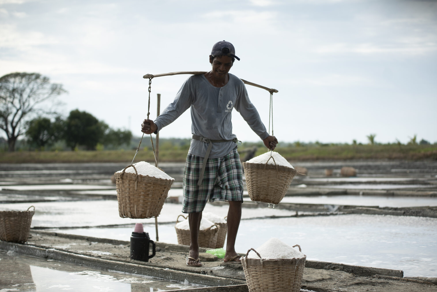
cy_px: 146
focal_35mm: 70
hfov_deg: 28.8
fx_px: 850
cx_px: 218
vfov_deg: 19.5
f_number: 2.8
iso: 250
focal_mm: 70
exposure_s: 1/3200
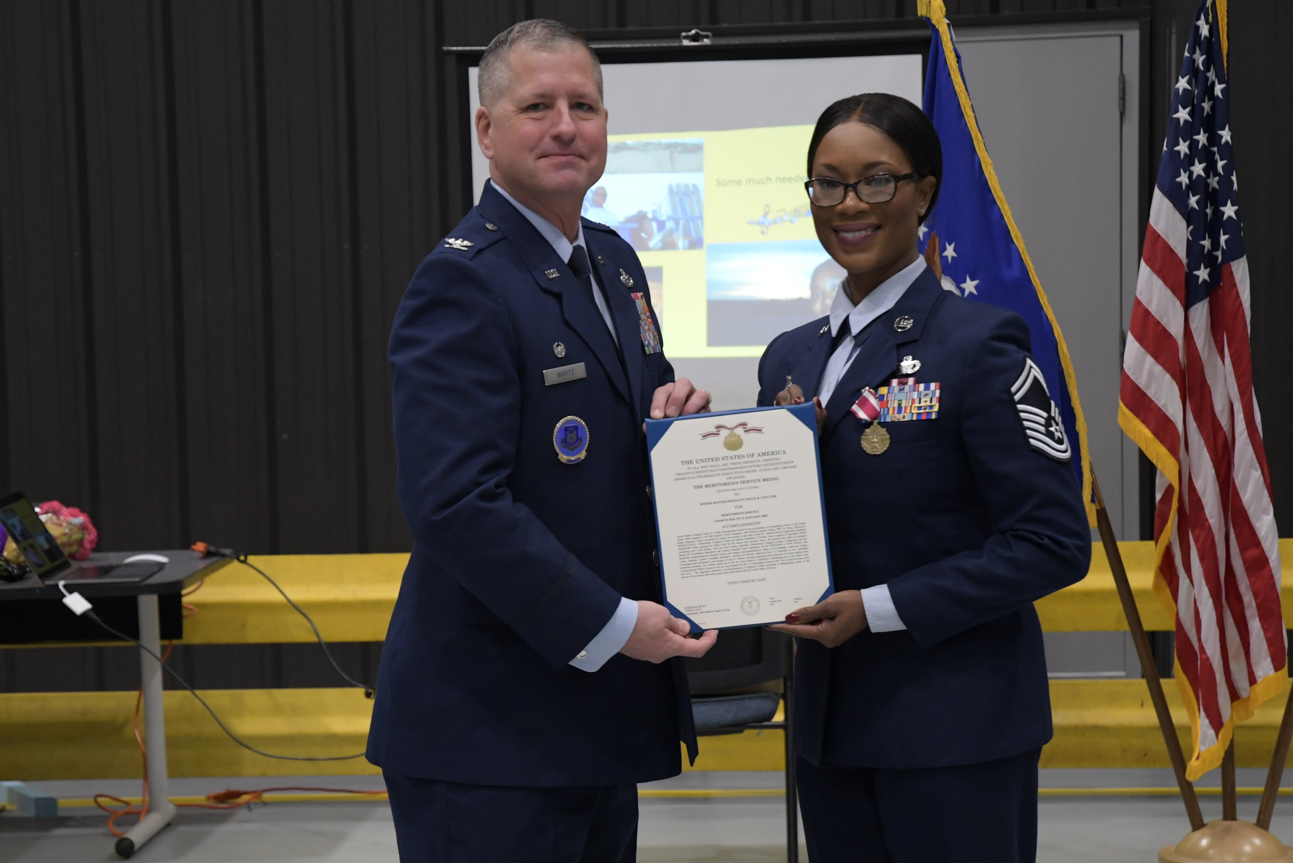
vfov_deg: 15.2
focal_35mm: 90
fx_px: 3232
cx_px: 595
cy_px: 485
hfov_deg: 22.6
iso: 2000
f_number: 3.5
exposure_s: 1/200
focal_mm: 48
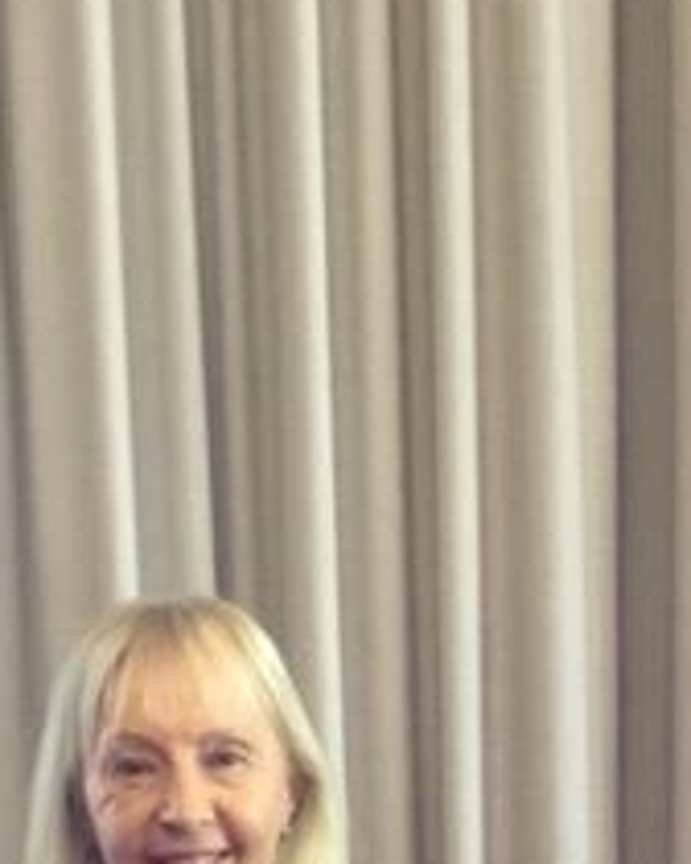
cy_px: 1255
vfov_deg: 18.6
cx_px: 313
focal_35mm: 92
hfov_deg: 16.7
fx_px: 2352
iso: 125
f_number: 2.4
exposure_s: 1/33
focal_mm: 3.3
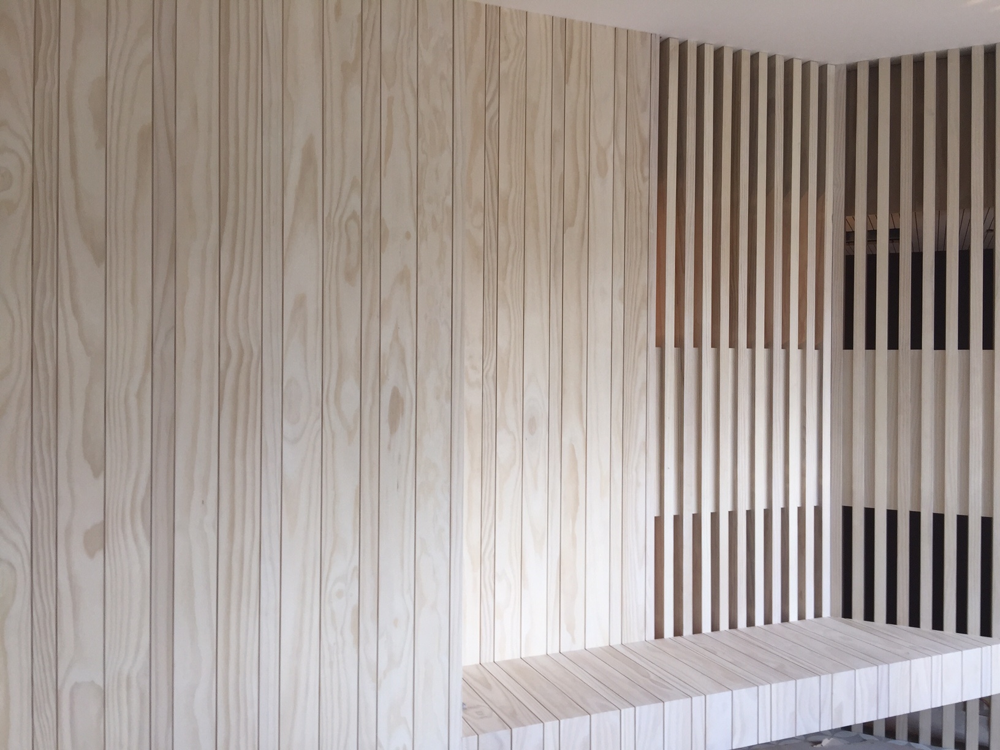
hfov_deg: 61.7
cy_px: 375
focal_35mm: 29
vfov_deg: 48.2
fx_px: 838
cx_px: 500
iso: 32
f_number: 2.2
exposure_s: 1/50
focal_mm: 4.15
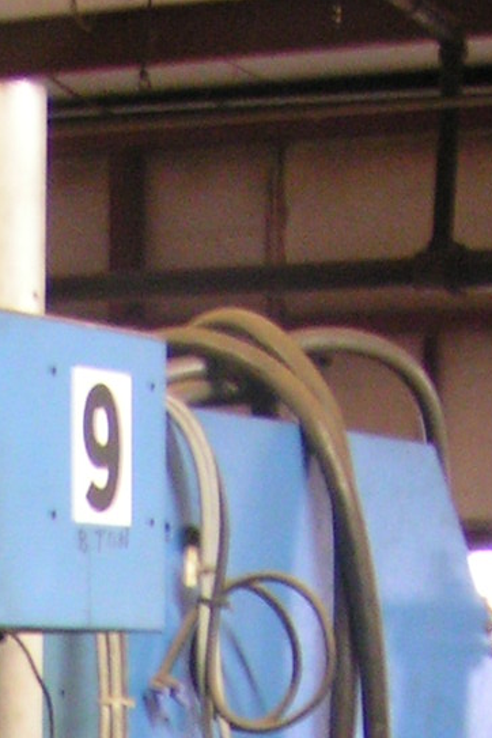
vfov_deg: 12.4
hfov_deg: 9.1
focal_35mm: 149
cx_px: -99
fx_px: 3054
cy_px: 1390
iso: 200
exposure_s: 1/2.5
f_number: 3.2
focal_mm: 5.8
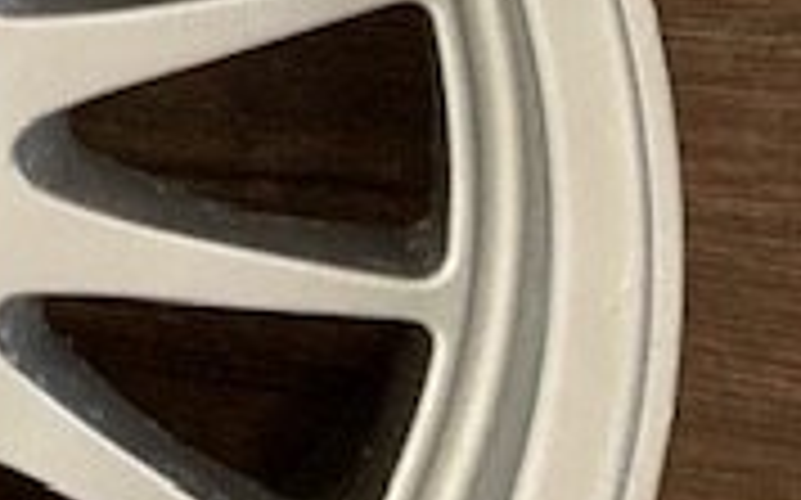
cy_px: -1189
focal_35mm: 213
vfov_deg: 5.6
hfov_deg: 8.9
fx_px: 4647
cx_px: -1138
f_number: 1.8
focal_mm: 3.99
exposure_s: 1/60
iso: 125
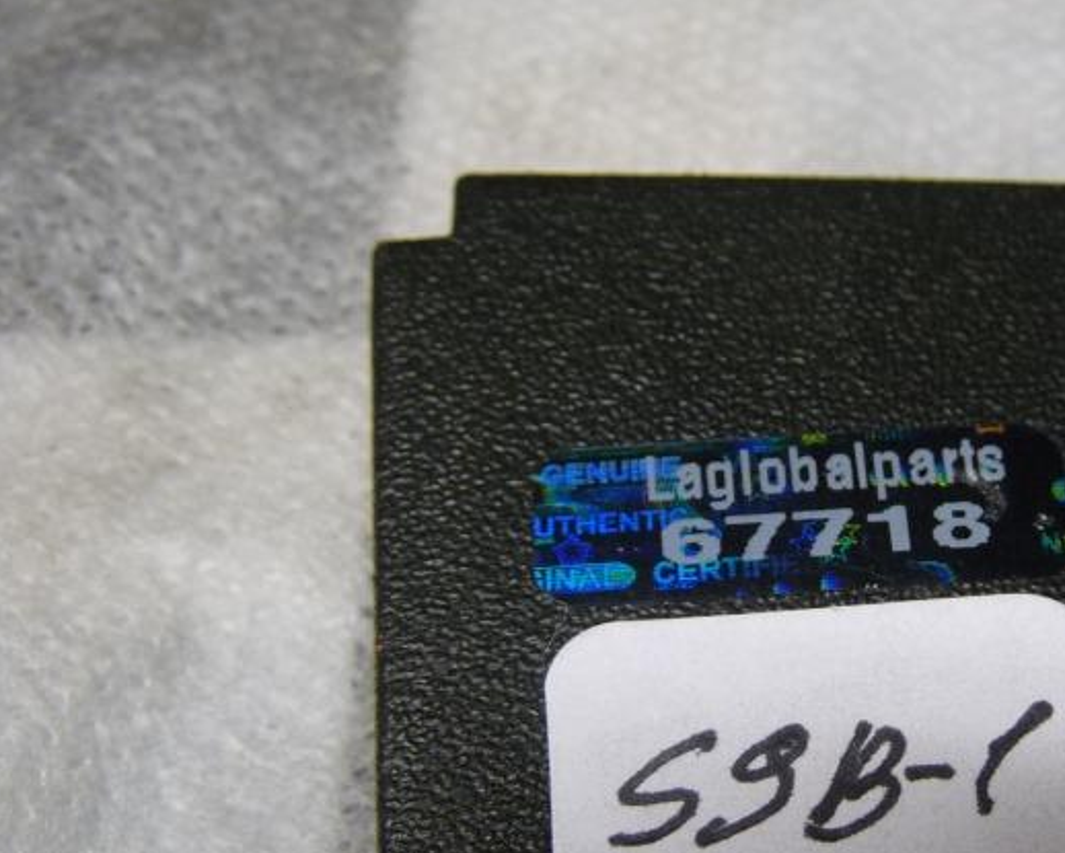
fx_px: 1703
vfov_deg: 27.6
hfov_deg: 34.0
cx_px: 802
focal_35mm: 54
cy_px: 670
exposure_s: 1/30
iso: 160
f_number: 3.3
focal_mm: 4.7
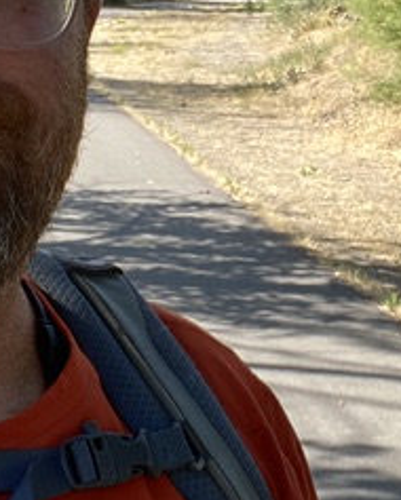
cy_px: 150
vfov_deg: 19.7
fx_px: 1437
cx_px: 378
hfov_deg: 15.7
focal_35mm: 97
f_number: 2.2
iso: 25
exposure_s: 1/122
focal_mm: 2.71
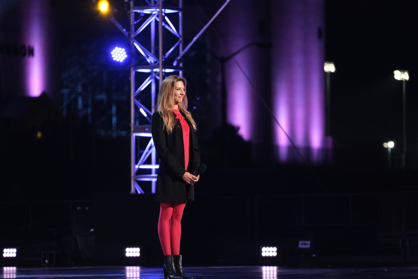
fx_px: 2345
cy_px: 140
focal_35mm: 202
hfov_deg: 10.2
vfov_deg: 6.8
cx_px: 209
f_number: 2.8
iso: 2500
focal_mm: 134.4
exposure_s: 1/160
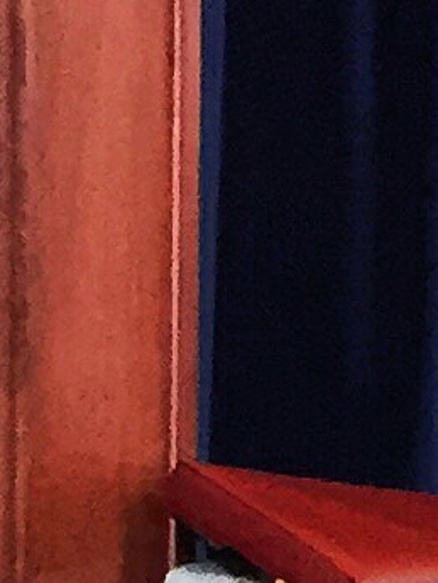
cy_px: 1299
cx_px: 957
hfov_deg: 5.3
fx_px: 4620
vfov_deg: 6.9
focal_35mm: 274
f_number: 2.2
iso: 100
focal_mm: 4.15
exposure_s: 1/30
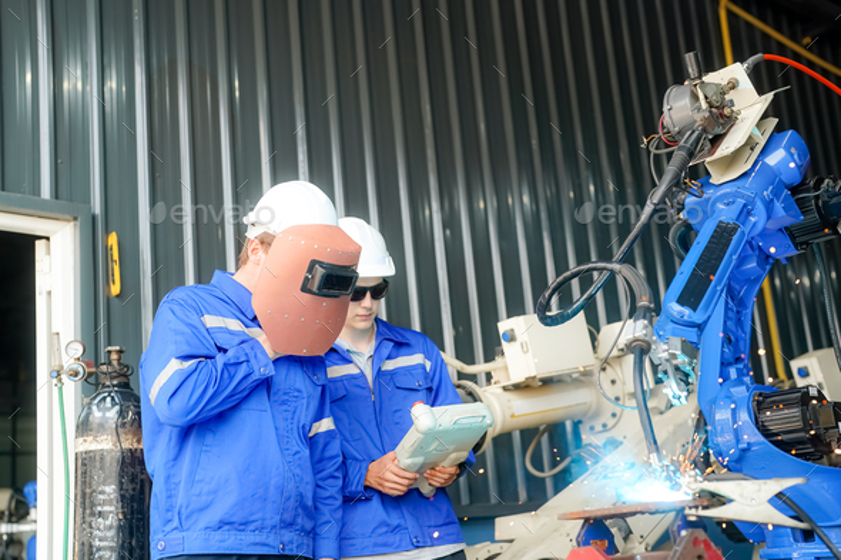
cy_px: 280
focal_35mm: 50
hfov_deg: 39.6
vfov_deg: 27.0
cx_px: 420
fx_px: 1168
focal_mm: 50
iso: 200
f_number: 2.8
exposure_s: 1/320
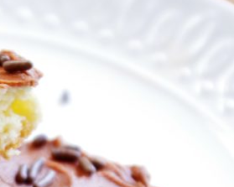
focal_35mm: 186
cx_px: -86
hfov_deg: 10.1
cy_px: 210
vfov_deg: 8.2
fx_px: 1288
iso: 400
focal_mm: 47.5
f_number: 5.6
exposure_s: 1/40
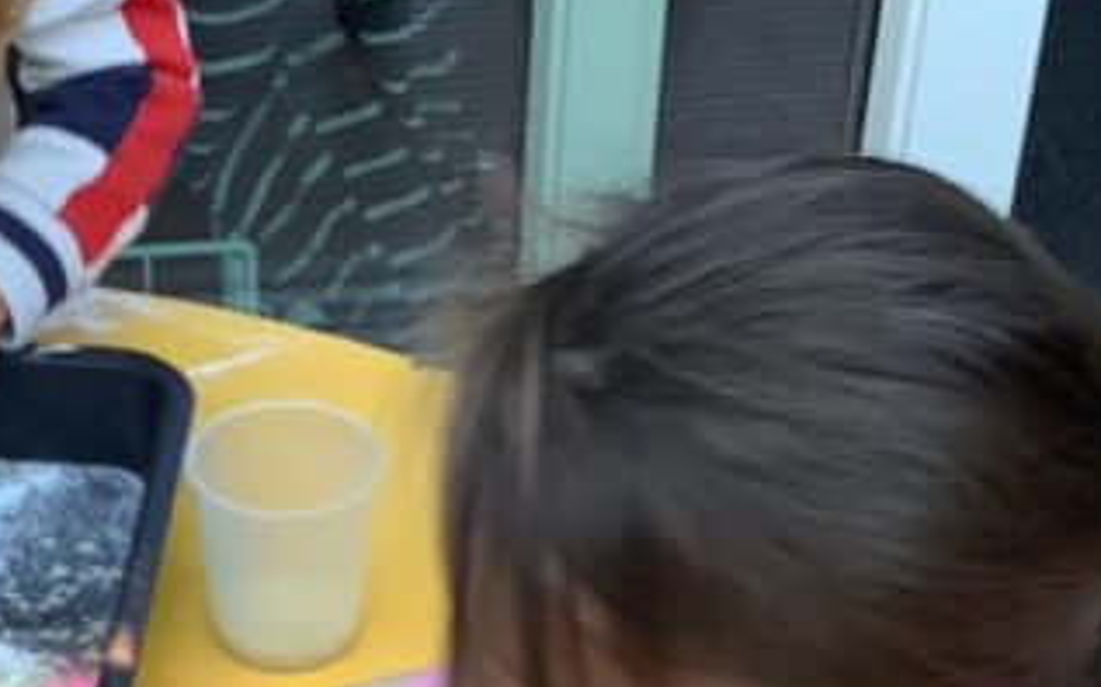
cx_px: 149
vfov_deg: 11.9
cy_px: 954
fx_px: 3180
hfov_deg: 19.3
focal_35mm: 106
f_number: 2.4
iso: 50
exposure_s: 1/50
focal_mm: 3.3
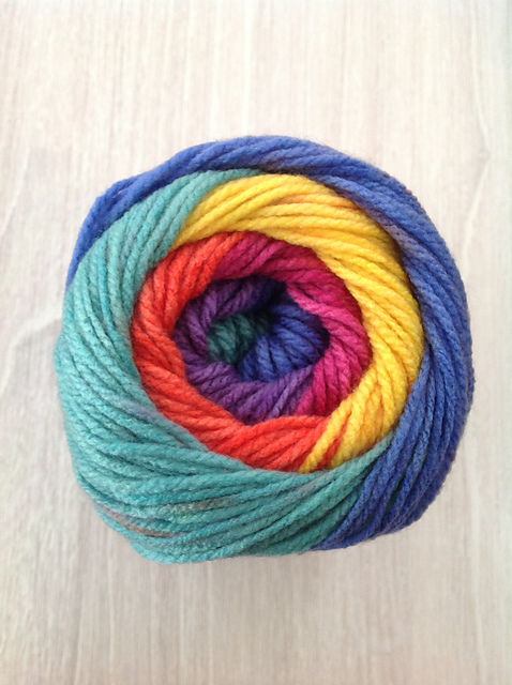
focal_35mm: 35
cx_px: 256
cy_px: 342
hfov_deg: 40.6
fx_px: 692
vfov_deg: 52.7
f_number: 2.4
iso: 125
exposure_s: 1/15
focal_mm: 4.28
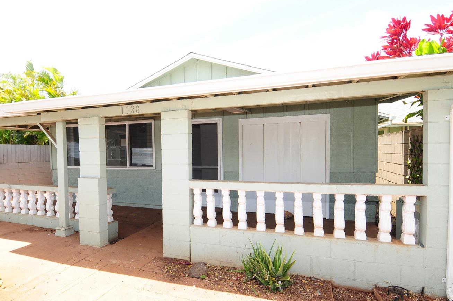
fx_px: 276
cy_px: 163
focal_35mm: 22
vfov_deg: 57.0
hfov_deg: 77.8
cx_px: 183
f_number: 7.1
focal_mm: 12
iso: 400
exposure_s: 1/250
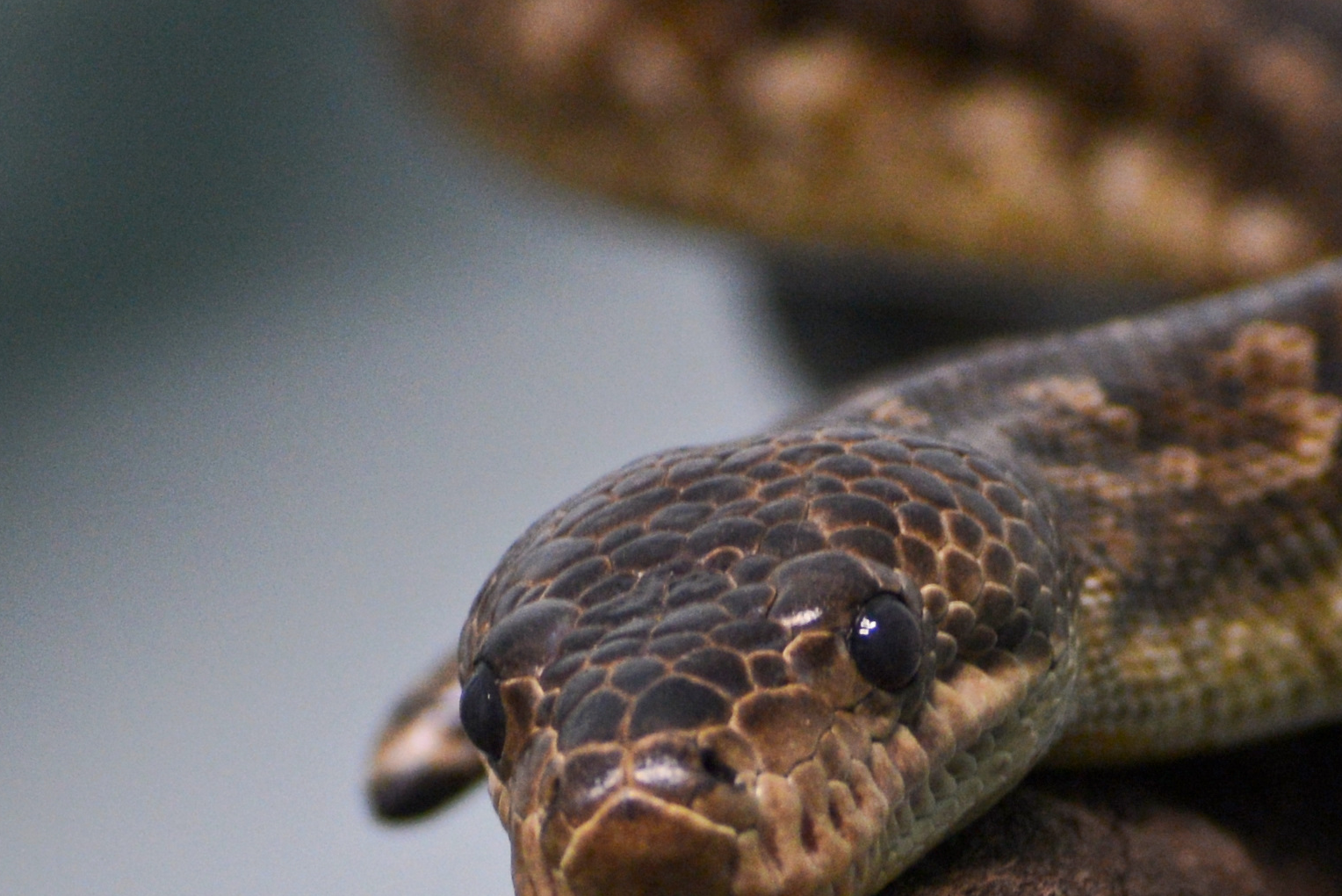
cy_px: 495
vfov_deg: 4.3
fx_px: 11895
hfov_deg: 6.4
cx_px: 1250
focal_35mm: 319
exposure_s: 1/100
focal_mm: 135
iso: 1250
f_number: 5.3
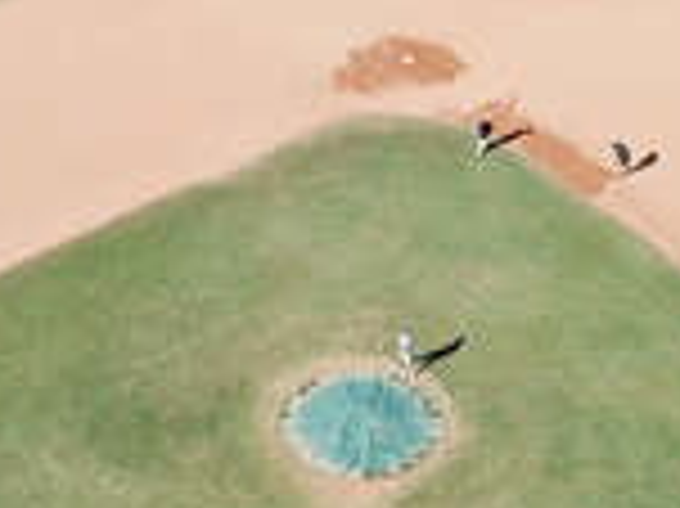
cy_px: 288
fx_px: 2257
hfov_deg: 17.1
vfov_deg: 12.9
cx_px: 372
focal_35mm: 115
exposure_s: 1/978
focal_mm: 4.73
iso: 100
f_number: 2.2
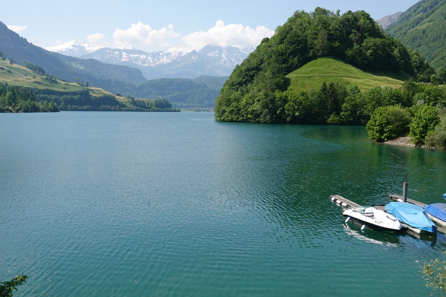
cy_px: 148
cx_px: 223
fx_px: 458
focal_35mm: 37
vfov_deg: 35.9
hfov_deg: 51.9
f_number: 5.6
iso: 125
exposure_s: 1/400
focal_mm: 13.56
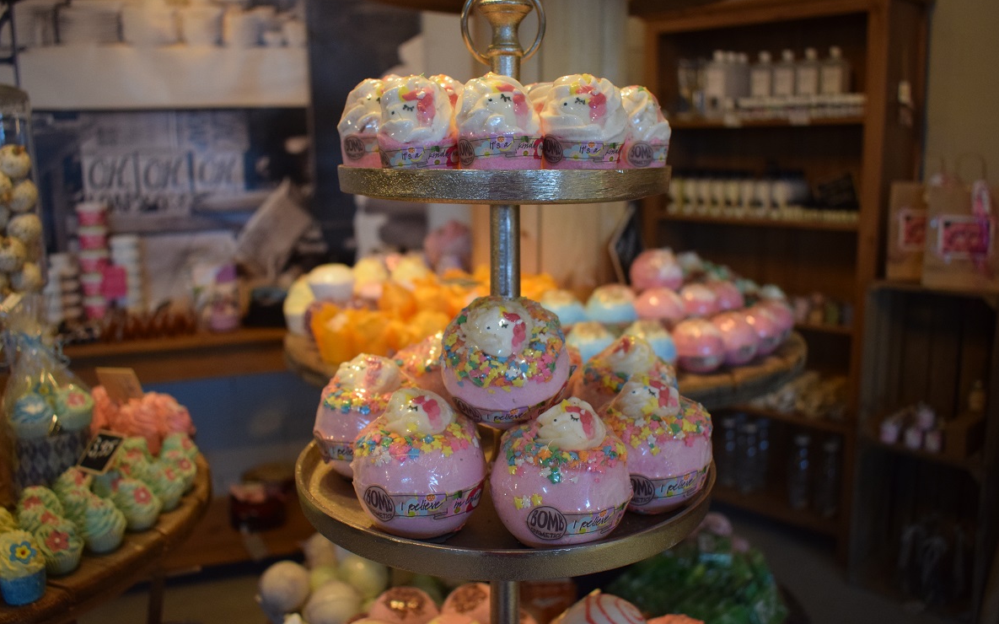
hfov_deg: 58.9
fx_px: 885
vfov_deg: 38.8
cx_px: 500
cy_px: 301
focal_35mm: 33
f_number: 3.8
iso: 1400
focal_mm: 21
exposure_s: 1/60
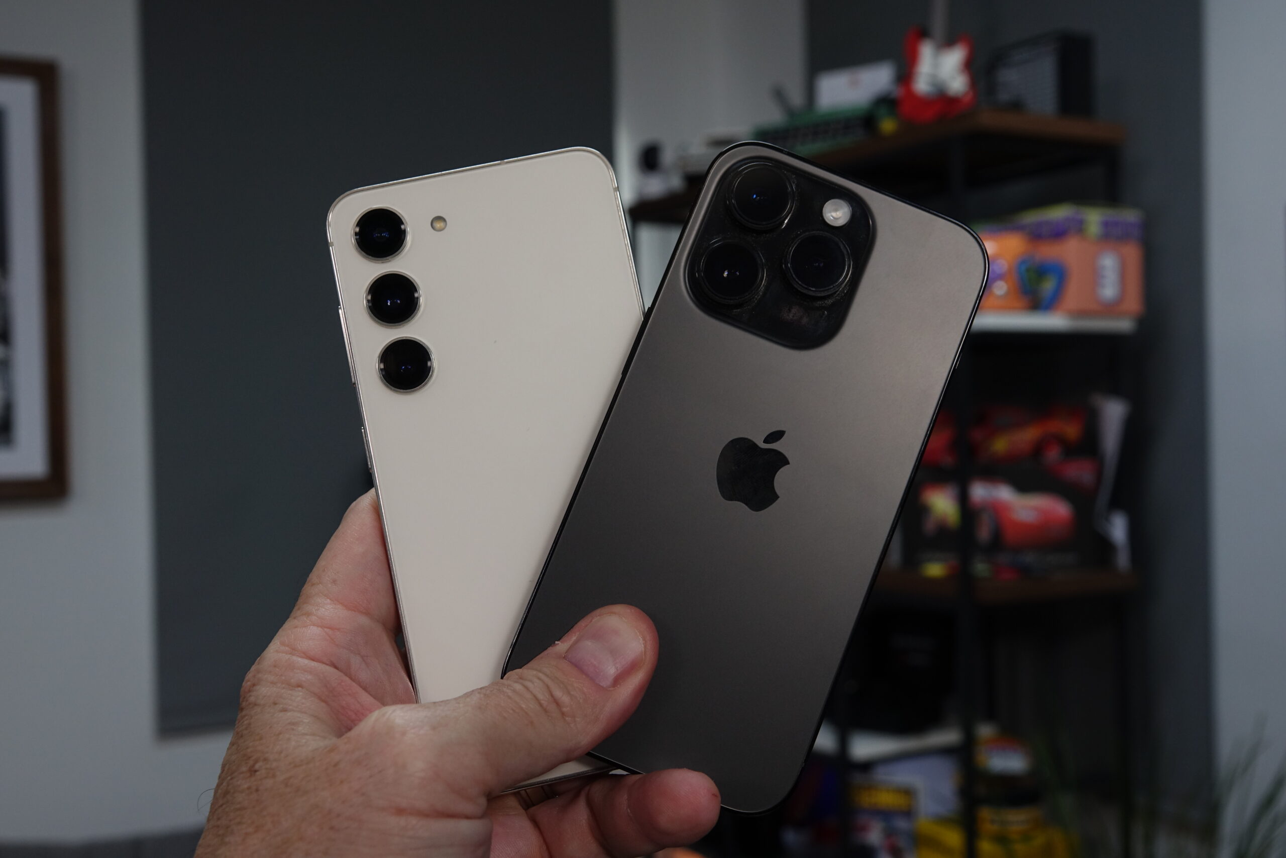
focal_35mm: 40
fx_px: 1429
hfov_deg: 48.5
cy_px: 429
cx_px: 643
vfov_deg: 33.4
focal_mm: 14.65
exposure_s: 1/50
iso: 250
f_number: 4
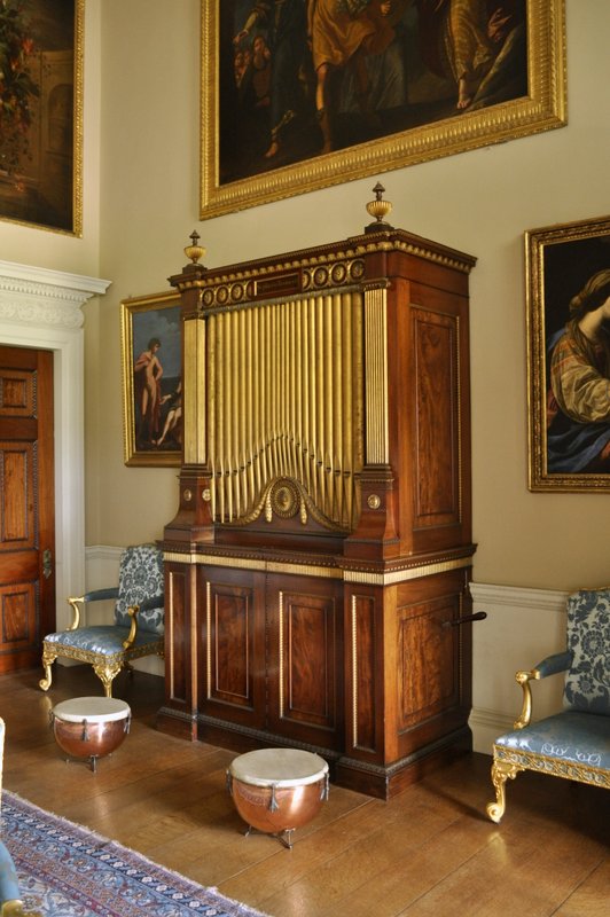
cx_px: 305
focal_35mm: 33
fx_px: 840
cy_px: 458
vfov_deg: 57.3
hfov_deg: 39.9
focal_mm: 22
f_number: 3.8
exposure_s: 1/20
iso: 800
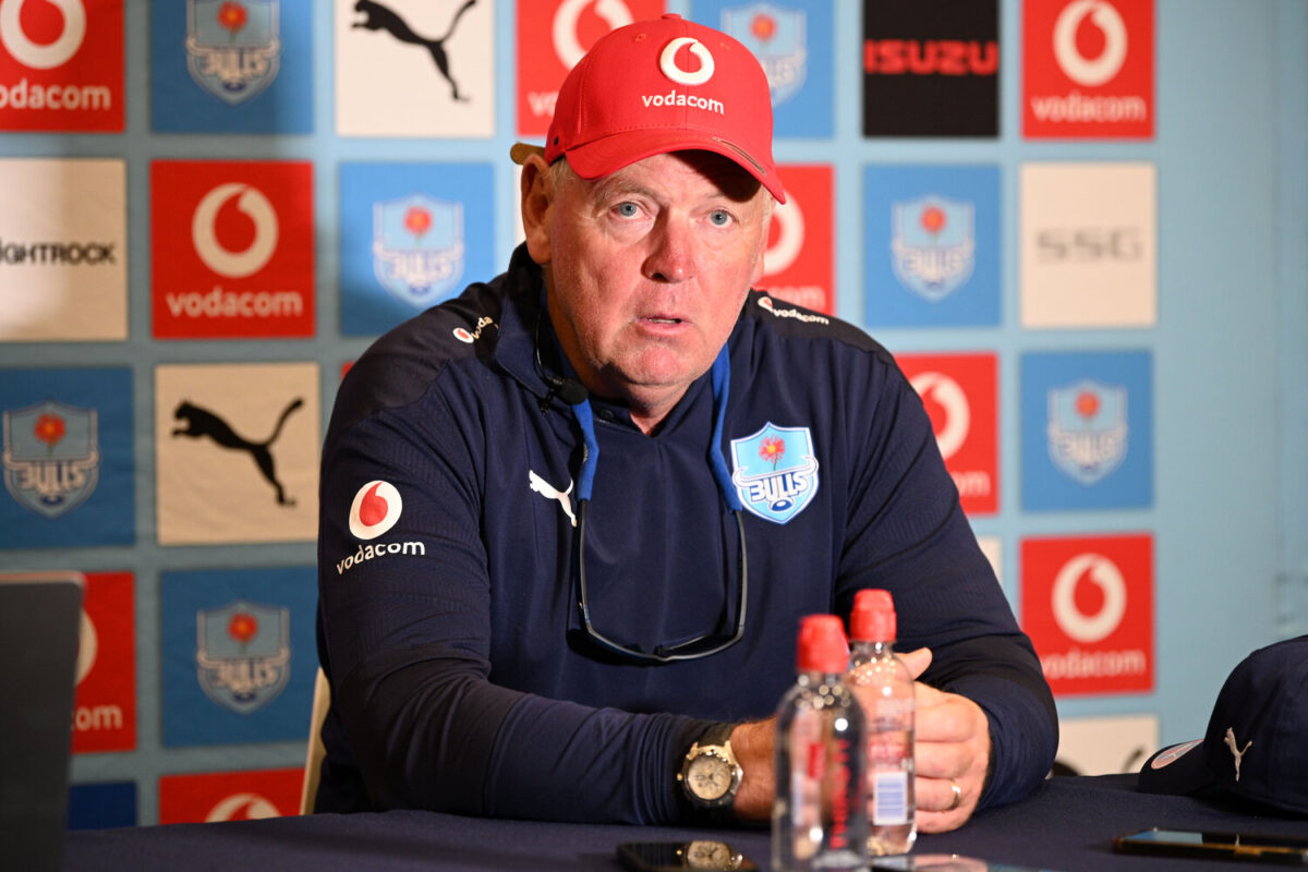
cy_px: 436
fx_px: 4541
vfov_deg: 11.0
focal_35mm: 125
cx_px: 654
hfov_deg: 16.4
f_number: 3.5
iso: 1250
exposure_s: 1/80
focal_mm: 125
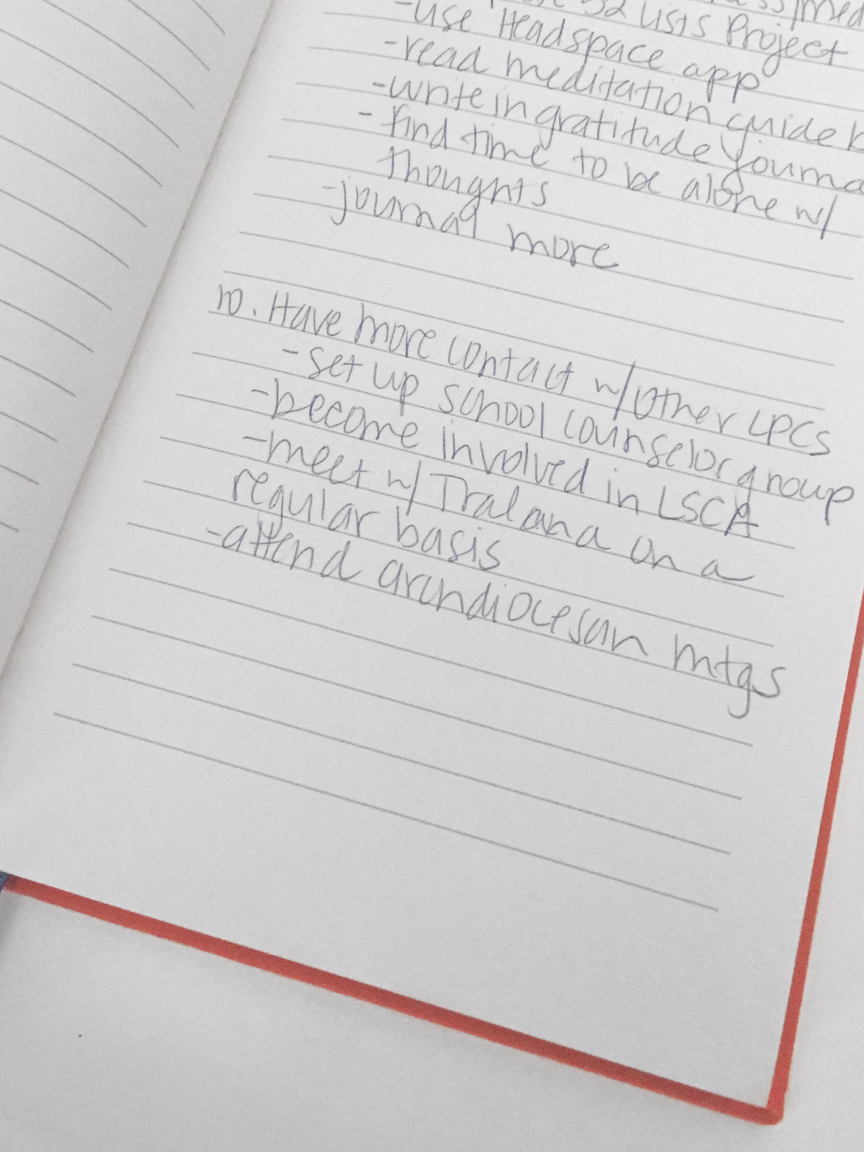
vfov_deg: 51.2
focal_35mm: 36
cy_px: 488
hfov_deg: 39.7
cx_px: 452
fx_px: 1198
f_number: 2.2
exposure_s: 1/30
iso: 160
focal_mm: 4.15
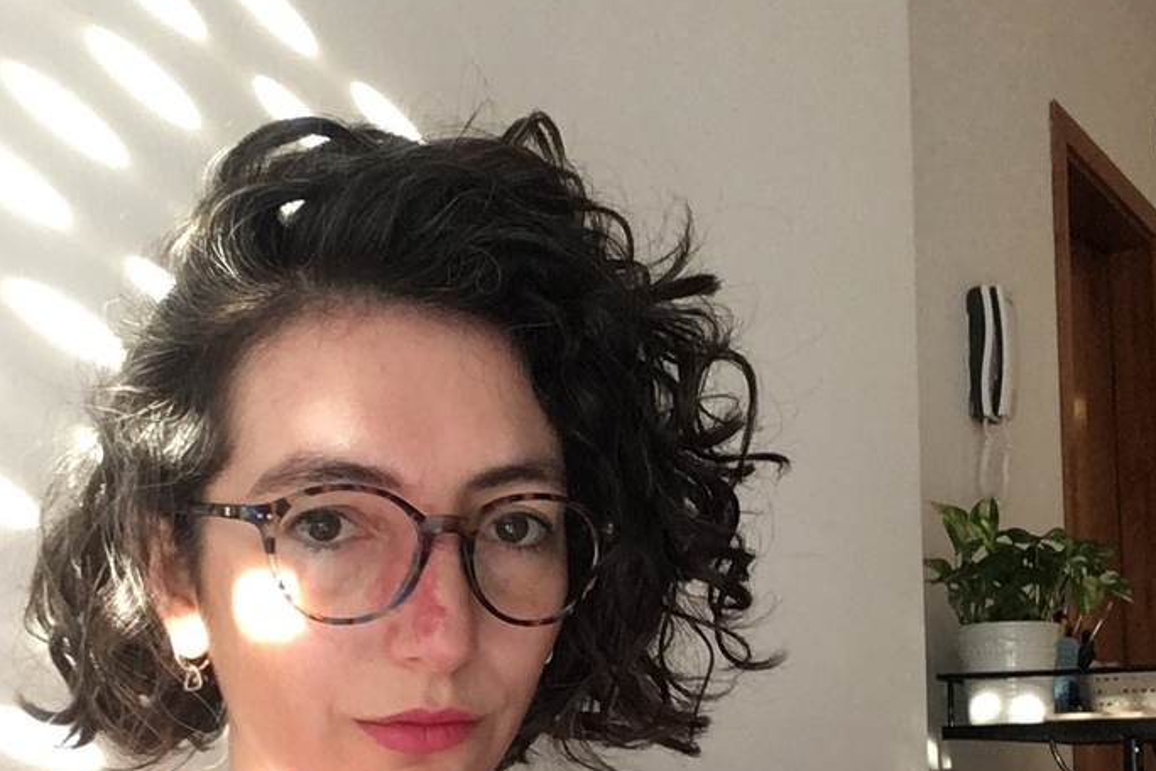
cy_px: 637
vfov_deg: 29.7
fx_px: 1413
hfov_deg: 44.5
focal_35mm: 44
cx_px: 590
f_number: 2.4
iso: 200
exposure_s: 1/33
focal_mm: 2.15
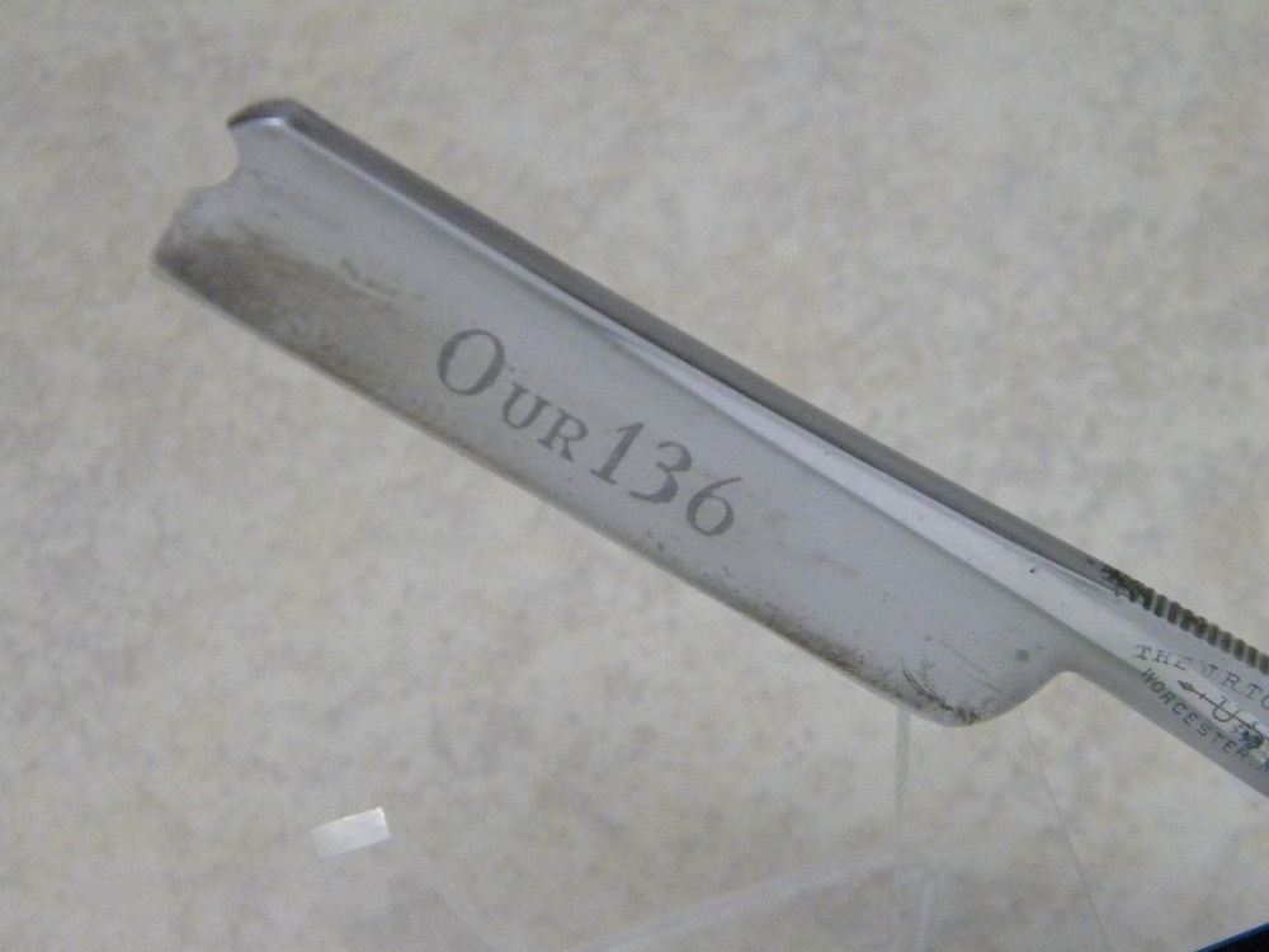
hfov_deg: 18.7
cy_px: 476
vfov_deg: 14.1
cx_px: 634
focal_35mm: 105
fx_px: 3849
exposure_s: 1/59.7
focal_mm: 19
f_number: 4.7
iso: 800
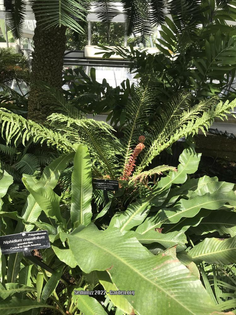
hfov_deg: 49.7
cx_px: 118
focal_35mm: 28
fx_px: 255
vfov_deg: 63.4
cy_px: 158
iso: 20
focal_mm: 3.99
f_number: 1.8
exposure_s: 1/791
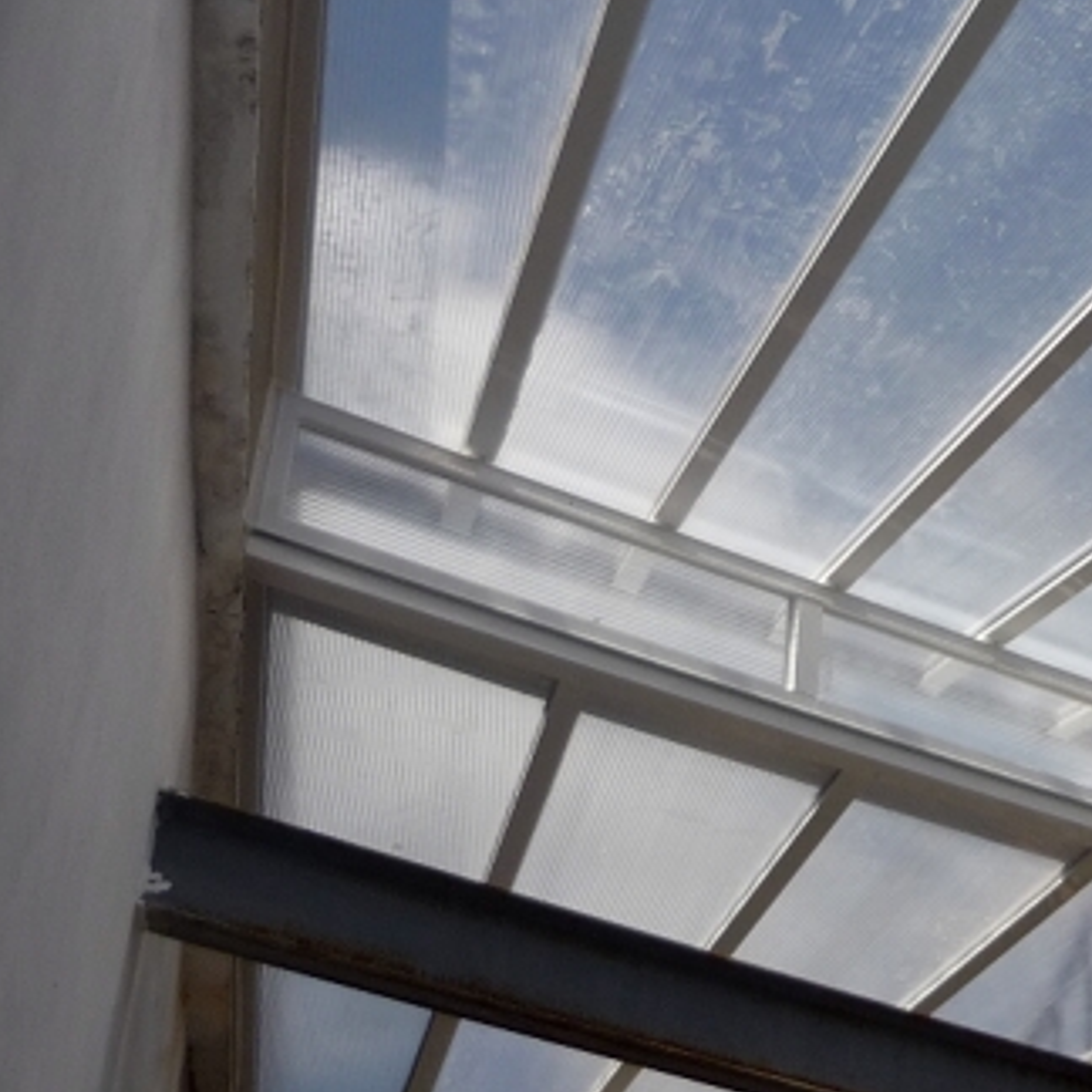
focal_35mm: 72
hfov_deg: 23.1
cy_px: 445
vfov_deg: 24.0
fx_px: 2570
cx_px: 1079
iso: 100
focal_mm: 5.5
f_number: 8
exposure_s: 1/250
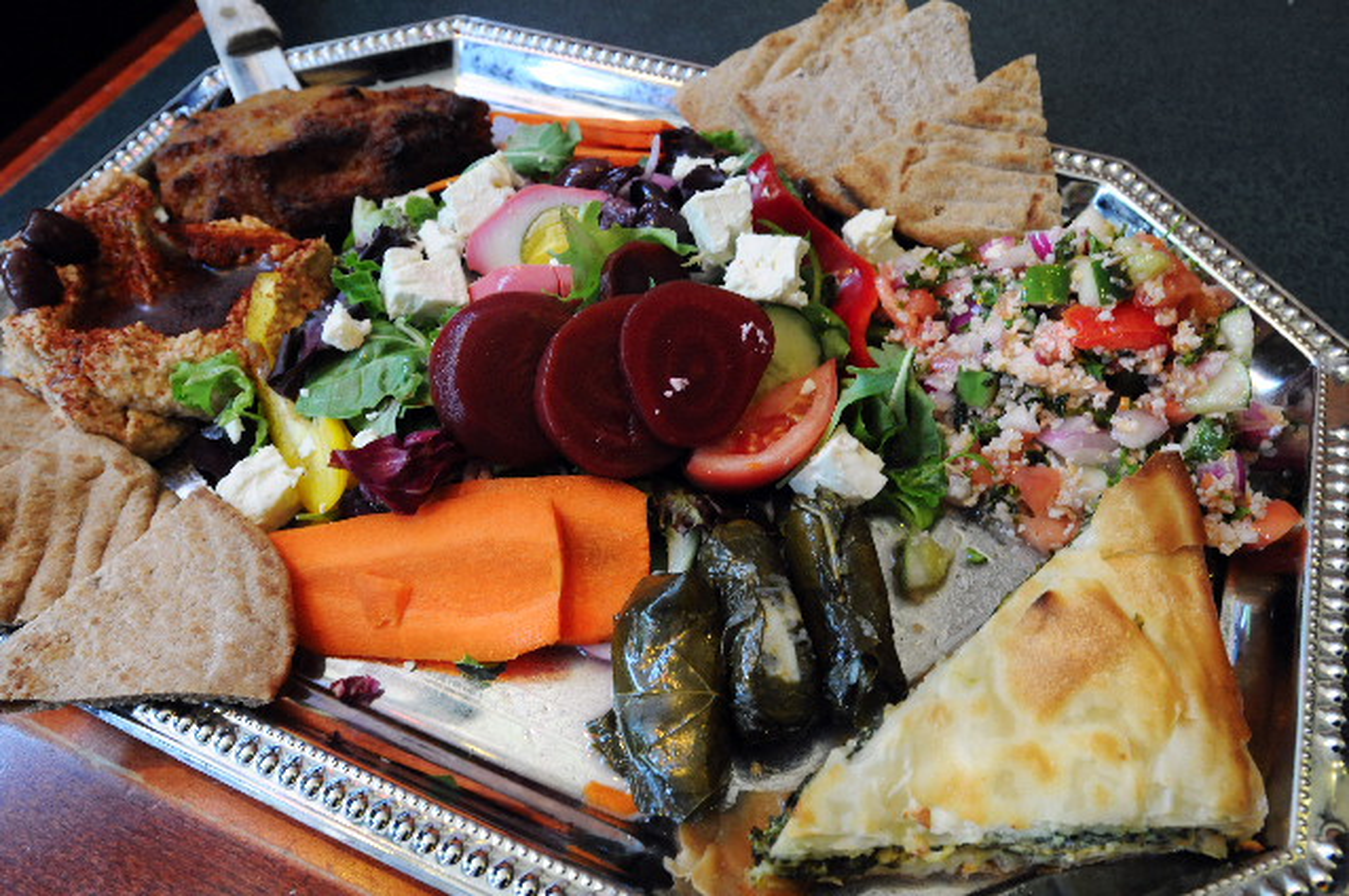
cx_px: 674
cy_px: 448
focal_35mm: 26
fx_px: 955
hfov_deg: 70.5
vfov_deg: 50.3
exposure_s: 1/40
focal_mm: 17
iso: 800
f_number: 5.6
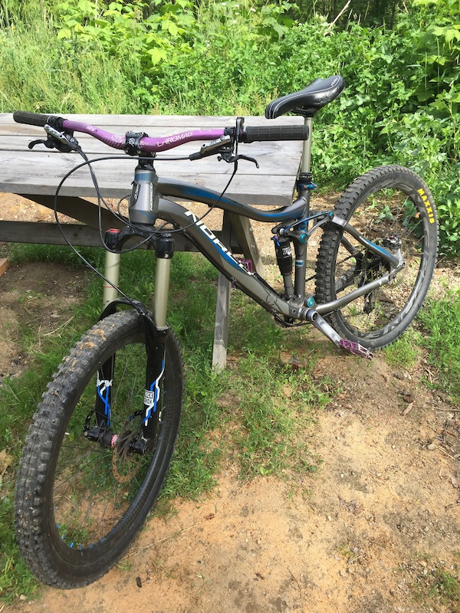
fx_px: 514
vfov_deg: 61.7
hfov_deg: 48.2
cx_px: 230
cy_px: 306
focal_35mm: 29
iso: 32
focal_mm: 4.15
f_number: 2.2
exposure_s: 1/670
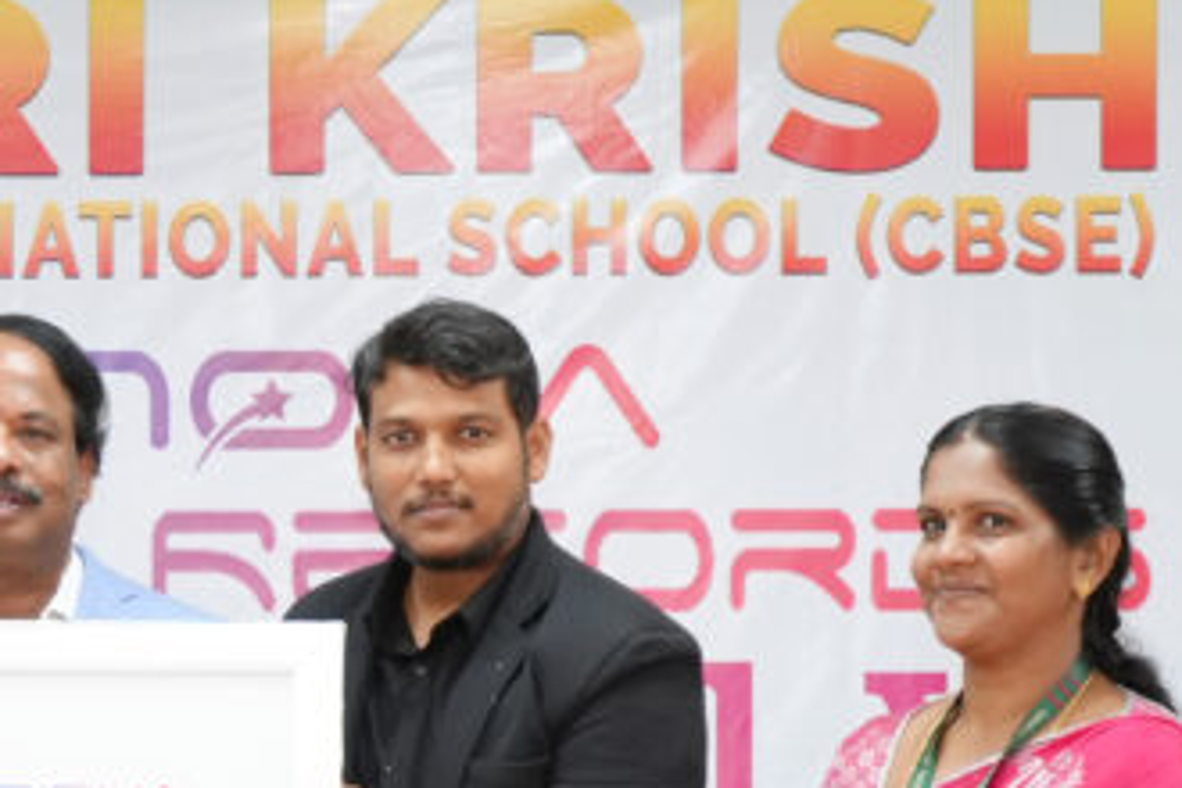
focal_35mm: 124
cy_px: 1073
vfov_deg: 10.8
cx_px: 516
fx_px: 4071
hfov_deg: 16.5
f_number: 5
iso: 1250
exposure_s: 1/100
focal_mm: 40
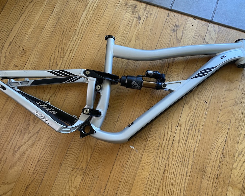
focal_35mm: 28
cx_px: 121
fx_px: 203
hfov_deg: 62.2
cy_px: 96
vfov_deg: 51.5
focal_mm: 4.25
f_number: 1.8
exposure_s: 1/60
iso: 200
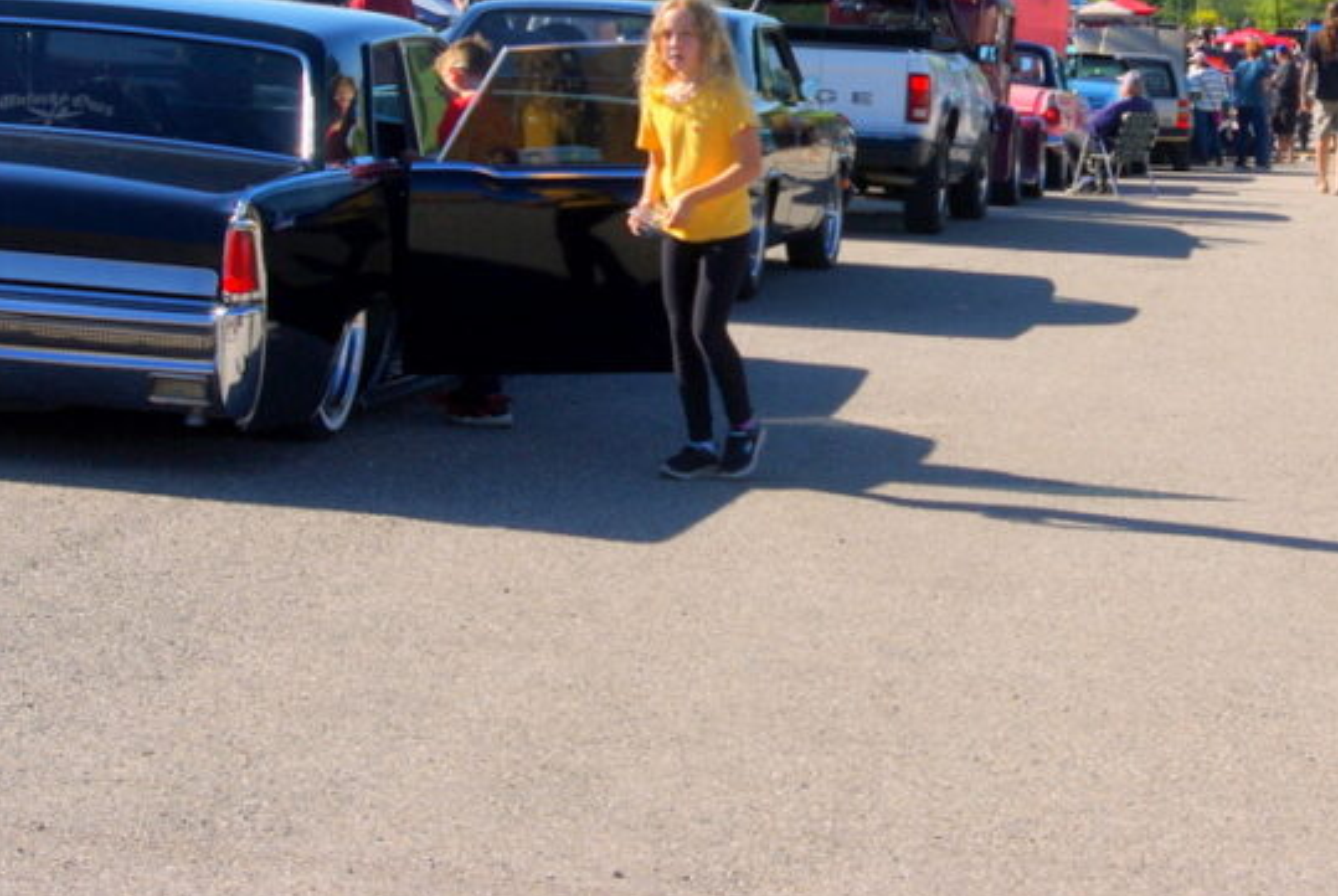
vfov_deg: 12.1
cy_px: 92
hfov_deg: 18.0
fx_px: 4206
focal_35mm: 113
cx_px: 943
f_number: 11
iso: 100
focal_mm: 38
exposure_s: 1/180
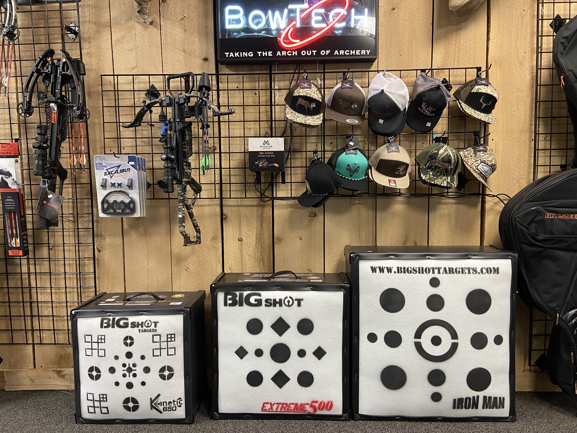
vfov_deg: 53.1
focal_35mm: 26
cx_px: 288
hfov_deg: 67.3
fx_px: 433
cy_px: 216
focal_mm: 4.25
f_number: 1.8
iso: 250
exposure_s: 1/60
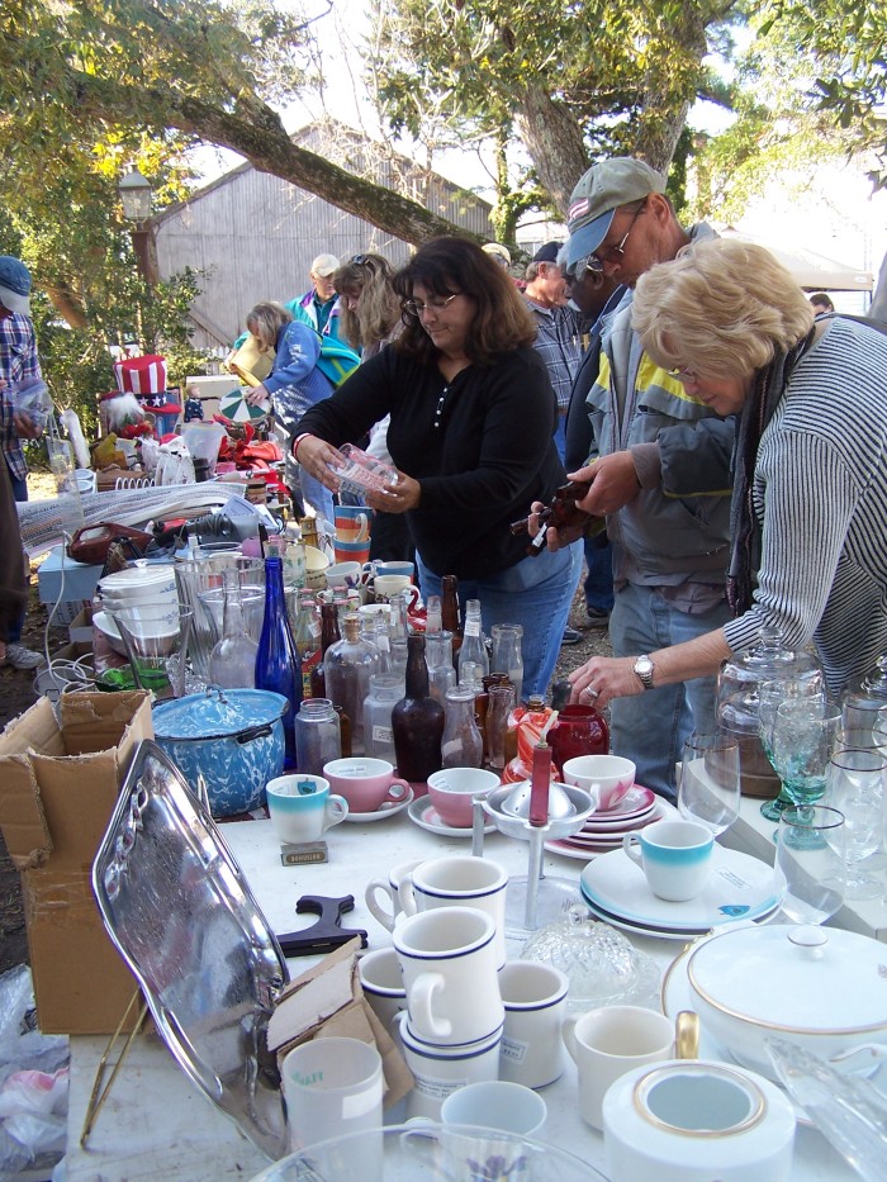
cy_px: 591
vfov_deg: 49.0
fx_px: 1298
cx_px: 444
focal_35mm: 38
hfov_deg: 37.7
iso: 80
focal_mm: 6.3
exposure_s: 1/90
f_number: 2.8
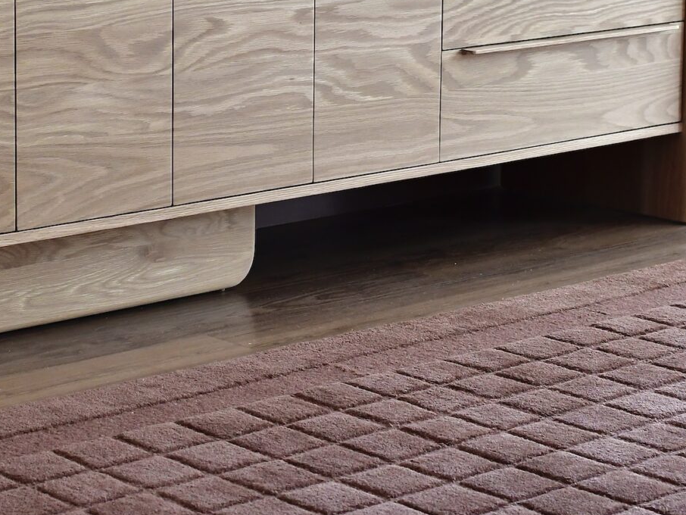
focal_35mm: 113
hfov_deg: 17.4
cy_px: 35
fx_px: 2240
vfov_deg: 13.0
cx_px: 273
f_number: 5.6
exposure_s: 1/100
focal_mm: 35
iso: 1000
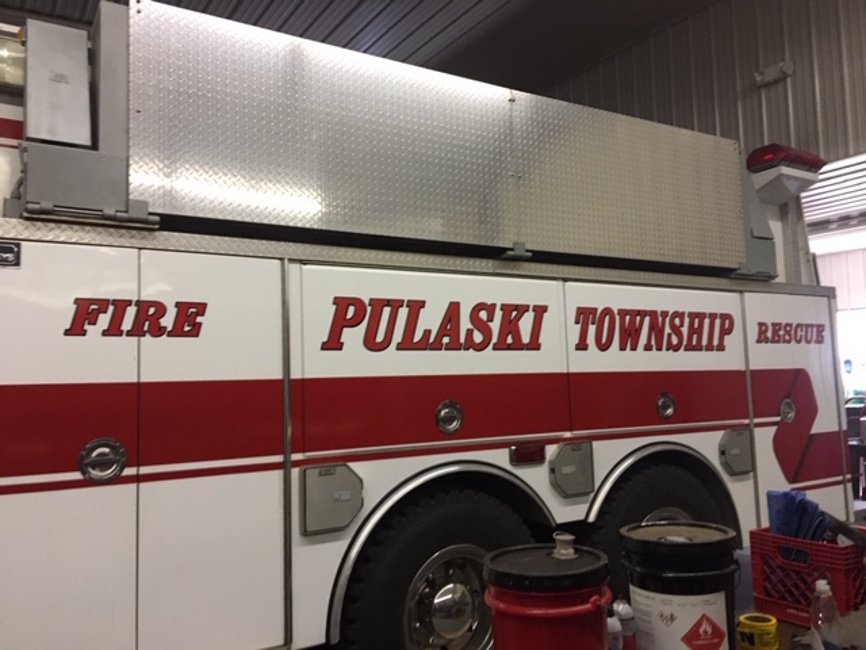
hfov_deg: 61.7
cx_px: 433
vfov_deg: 48.2
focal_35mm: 29
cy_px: 325
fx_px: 726
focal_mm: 4.15
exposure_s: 1/24
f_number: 2.2
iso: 200
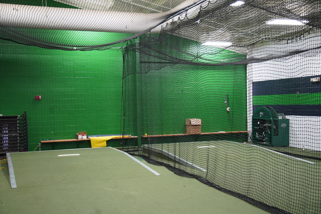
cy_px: 107
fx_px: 419
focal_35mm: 47
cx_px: 160
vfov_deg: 28.7
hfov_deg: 41.9
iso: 4000
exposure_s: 1/160
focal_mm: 47
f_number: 4
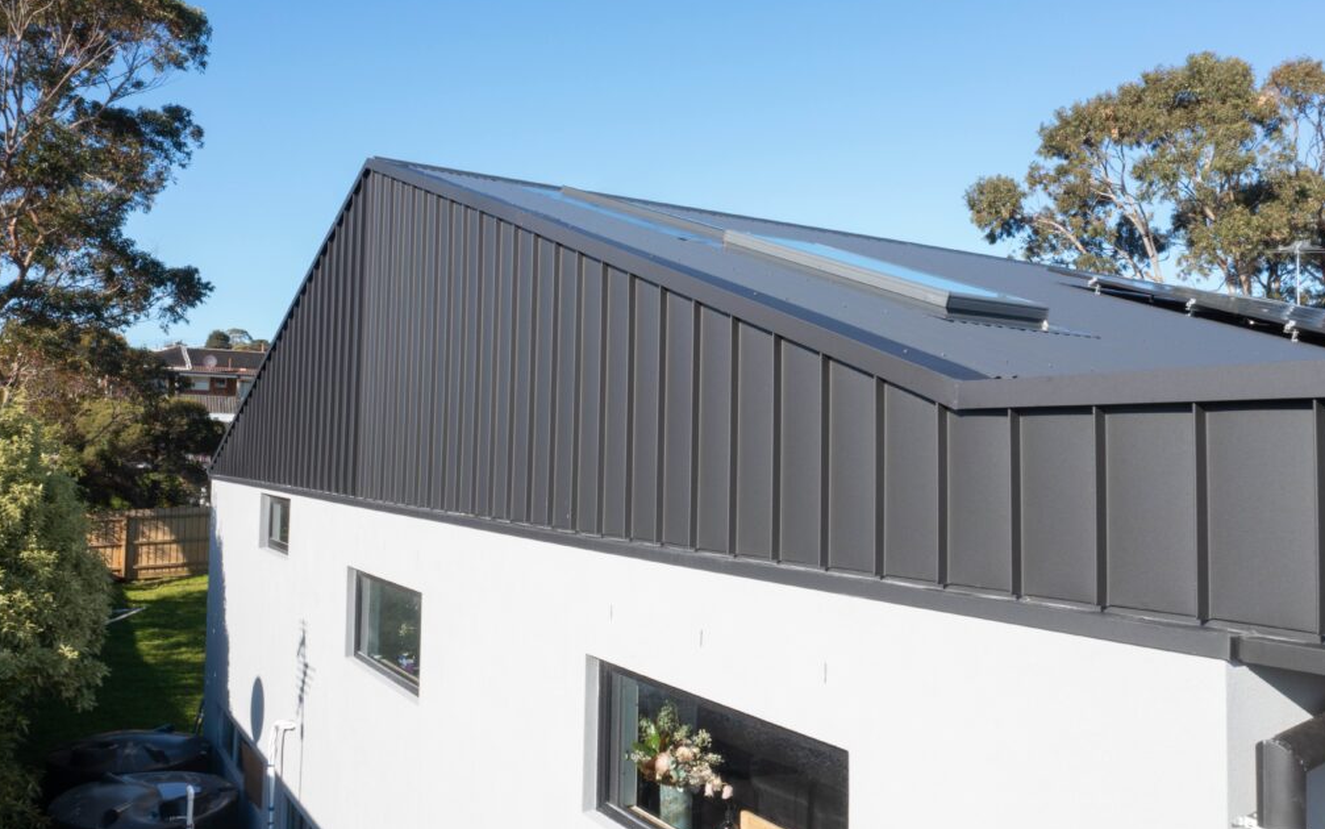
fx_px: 1047
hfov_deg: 64.6
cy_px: 388
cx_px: 670
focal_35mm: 29
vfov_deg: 43.2
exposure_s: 1/40
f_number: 11
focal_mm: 10.26
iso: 100
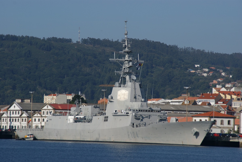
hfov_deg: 10.2
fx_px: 1361
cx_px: 121
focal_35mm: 202
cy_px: 81
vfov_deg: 6.8
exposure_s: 1/400
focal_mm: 135
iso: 100
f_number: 10
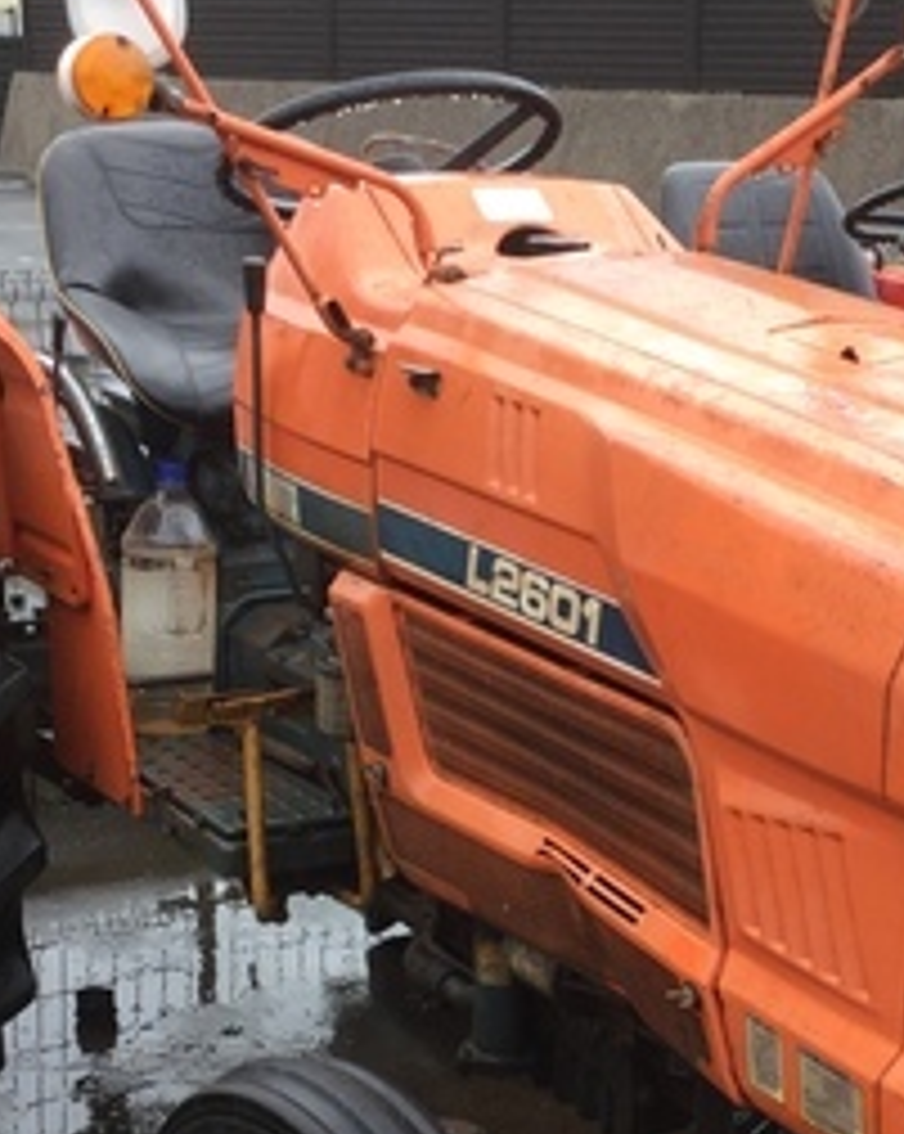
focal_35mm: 77
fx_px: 2580
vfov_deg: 24.4
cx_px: 684
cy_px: 918
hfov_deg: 19.7
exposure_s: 1/120
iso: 25
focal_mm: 3.3
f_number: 2.4
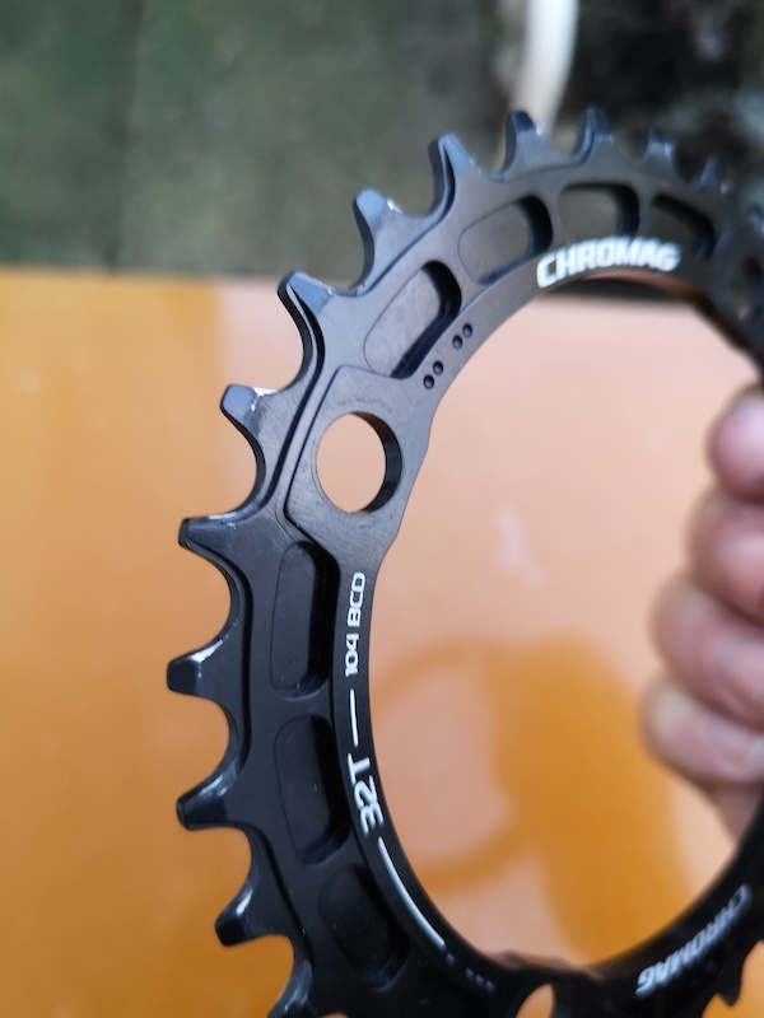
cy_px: 509
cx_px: 382
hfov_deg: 51.4
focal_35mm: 27
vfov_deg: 65.3
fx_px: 795
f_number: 1.8
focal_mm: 5.58
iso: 250
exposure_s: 1/100
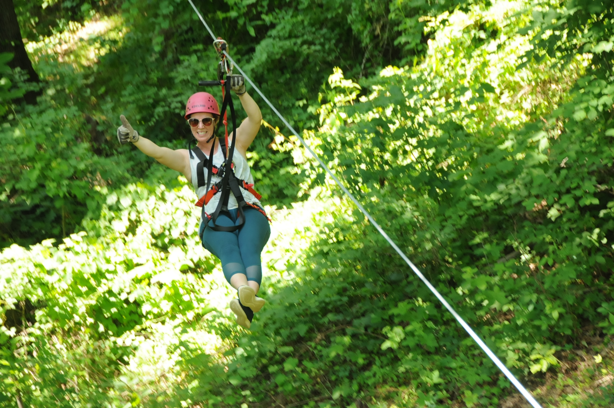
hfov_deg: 16.7
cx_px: 307
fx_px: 2095
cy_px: 204
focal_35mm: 123
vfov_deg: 11.1
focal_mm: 82
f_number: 5.6
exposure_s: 1/200
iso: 800
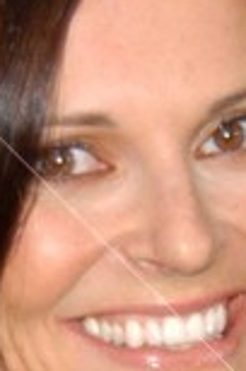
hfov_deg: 2.3
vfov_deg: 3.4
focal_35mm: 599
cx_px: 480
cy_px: 623
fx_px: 6167
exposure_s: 1/180
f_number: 5.6
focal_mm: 60
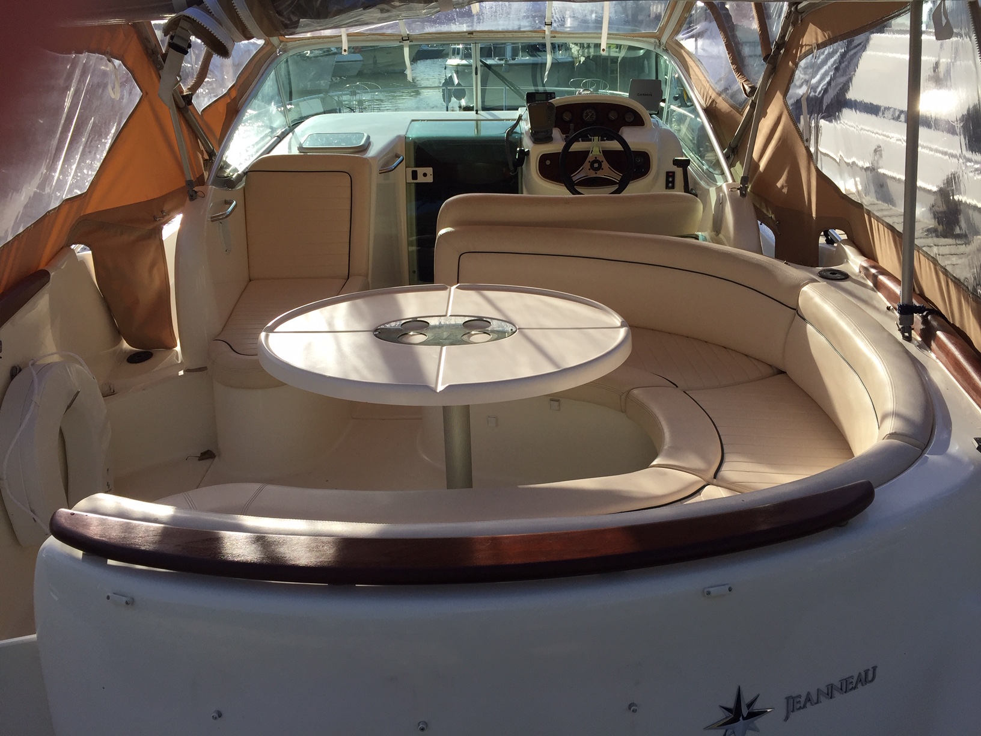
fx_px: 822
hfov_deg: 61.7
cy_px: 368
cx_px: 490
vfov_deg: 48.2
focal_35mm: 29
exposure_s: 1/1980
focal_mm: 4.15
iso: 32
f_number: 2.2
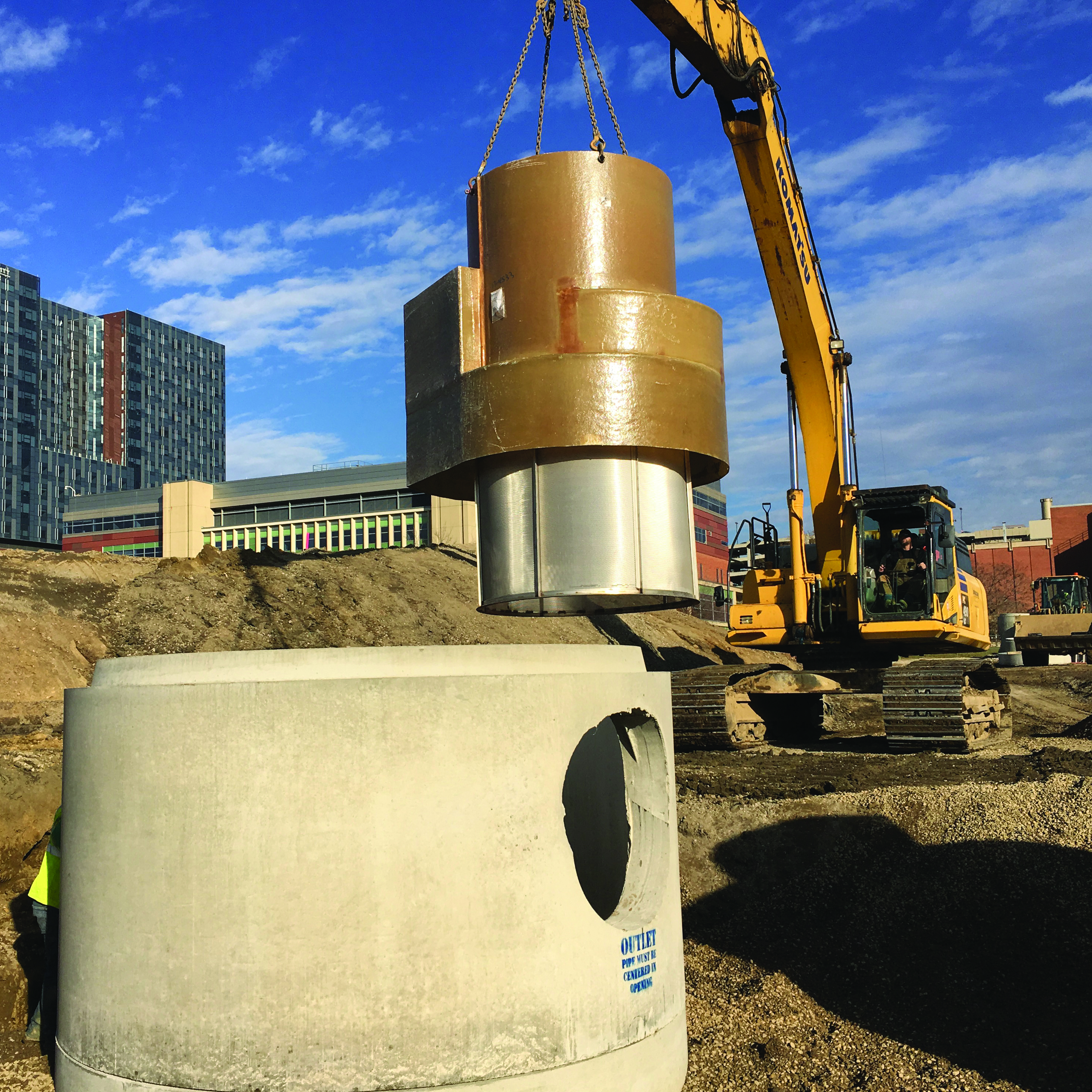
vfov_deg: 47.2
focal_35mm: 35
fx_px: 1249
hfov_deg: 47.2
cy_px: 535
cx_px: 518
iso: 25
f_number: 2.2
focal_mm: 4.15
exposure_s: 1/2564
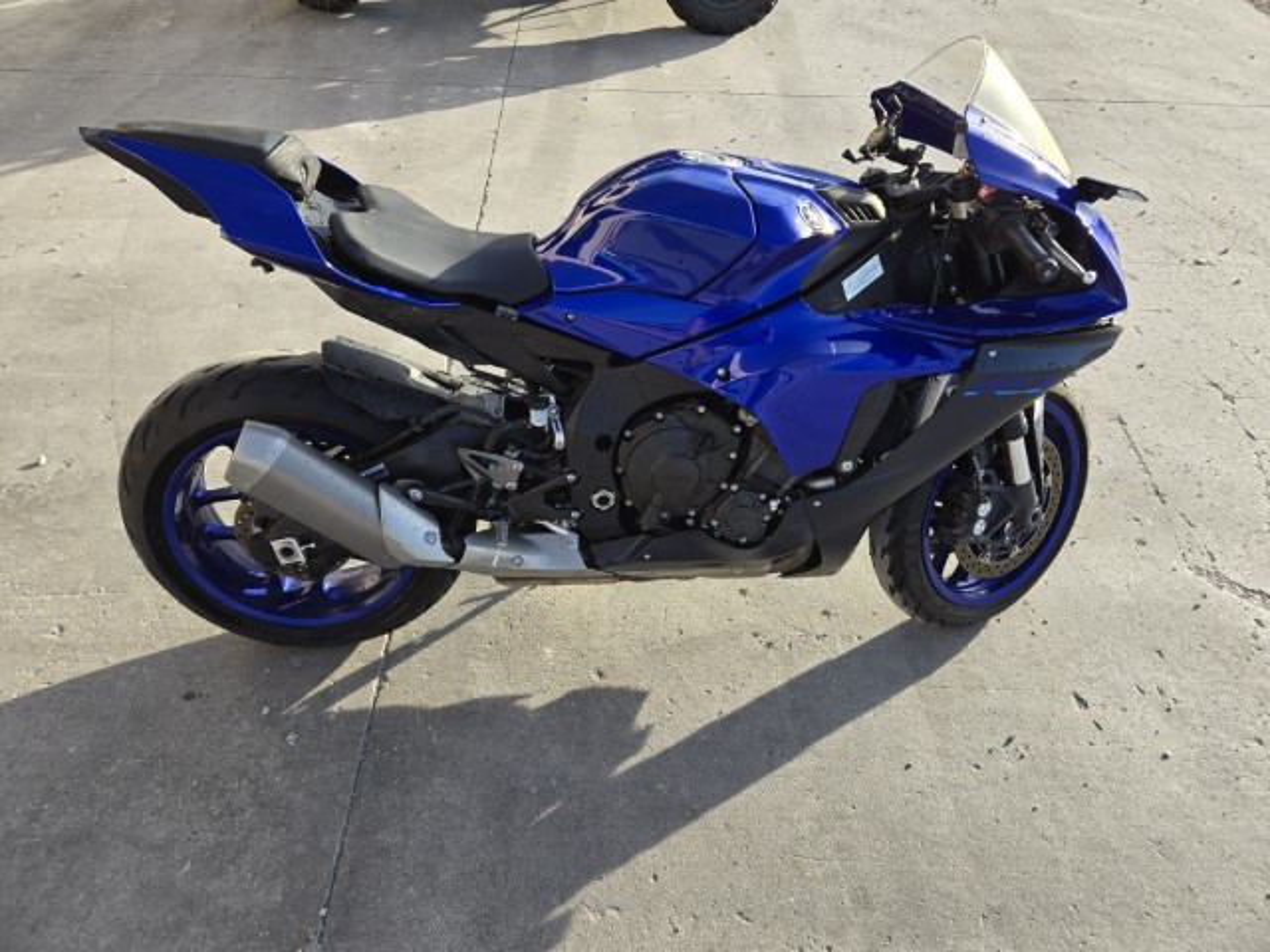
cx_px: 635
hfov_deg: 73.9
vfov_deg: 58.9
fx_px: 844
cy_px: 476
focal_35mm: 23
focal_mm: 5.4
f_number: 1.8
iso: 25
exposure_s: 1/403
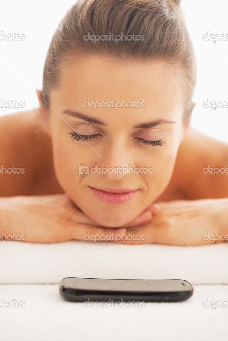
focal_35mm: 85
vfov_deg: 23.9
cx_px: 114
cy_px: 170
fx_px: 807
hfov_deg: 16.1
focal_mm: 85
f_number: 2
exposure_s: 1/125
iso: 100
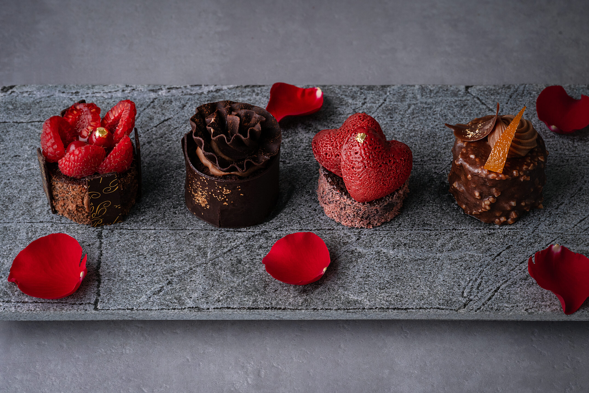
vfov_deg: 13.0
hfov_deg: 19.5
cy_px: 196
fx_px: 1718
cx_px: 294
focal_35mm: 105
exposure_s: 1/100
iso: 800
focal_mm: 105
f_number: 13
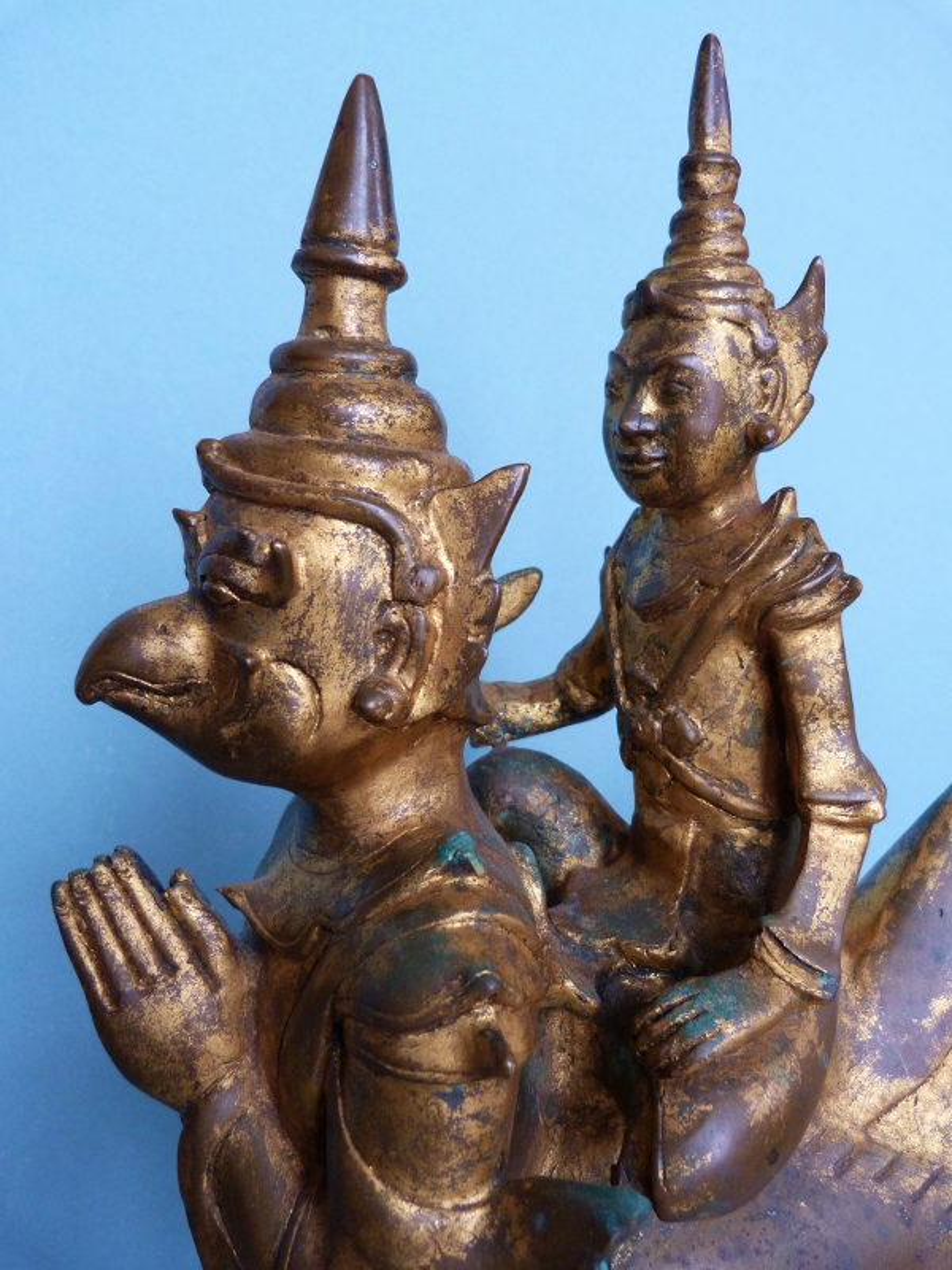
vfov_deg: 69.4
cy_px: 635
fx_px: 917
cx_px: 476
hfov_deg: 54.9
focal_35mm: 25
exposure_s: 1/60
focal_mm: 4.5
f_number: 2.8
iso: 250
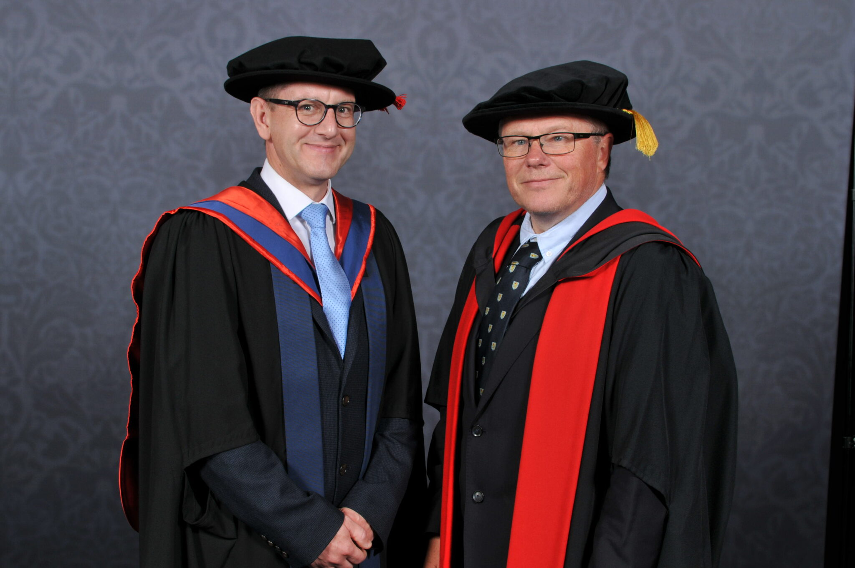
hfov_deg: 33.4
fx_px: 1423
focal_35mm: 60
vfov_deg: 22.6
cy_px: 284
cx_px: 428
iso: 200
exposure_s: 1/160
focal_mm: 40
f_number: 13
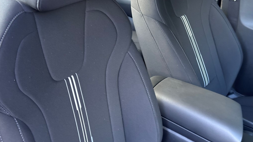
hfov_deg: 39.2
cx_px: 127
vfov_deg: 22.6
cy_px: 52
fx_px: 356
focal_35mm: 53
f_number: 1.78
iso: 250
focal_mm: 6.86
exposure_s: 1/60
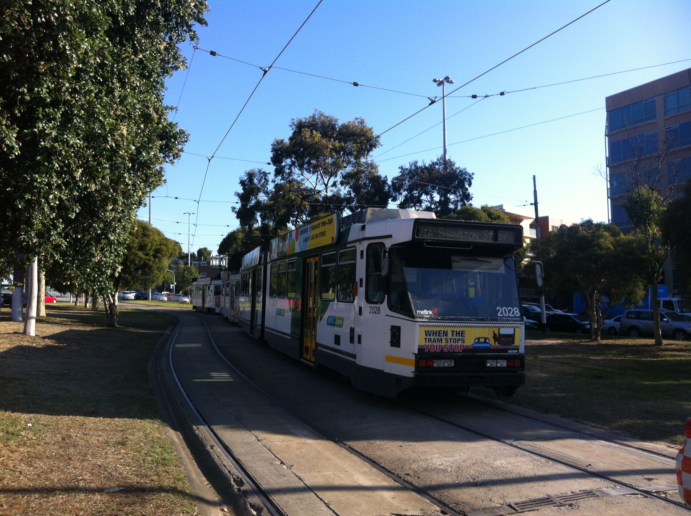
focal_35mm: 35
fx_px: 698
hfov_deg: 52.7
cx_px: 346
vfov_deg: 40.6
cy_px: 258
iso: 80
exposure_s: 1/773
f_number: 2.8
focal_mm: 3.85
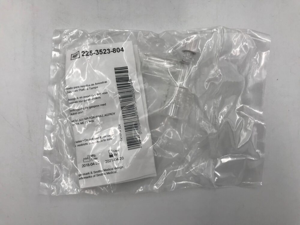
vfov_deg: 49.7
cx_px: 150
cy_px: 112
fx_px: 243
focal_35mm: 28
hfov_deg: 63.4
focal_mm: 3.99
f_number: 1.8
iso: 20
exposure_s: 1/159
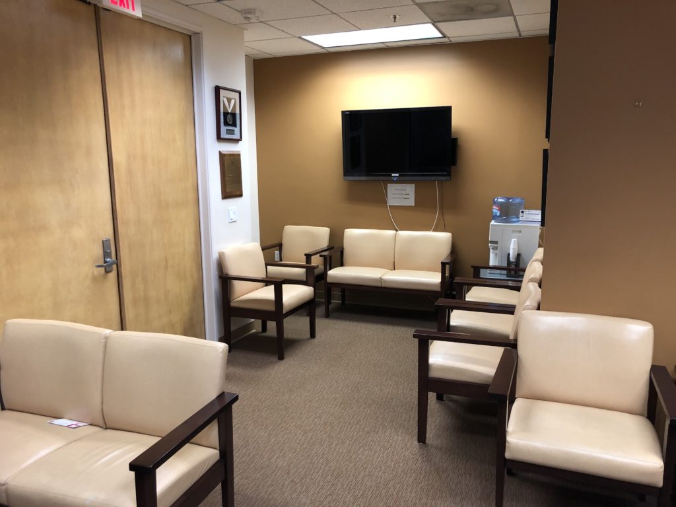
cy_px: 254
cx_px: 338
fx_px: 547
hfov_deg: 63.4
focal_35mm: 28
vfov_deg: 49.7
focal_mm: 4
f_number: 1.8
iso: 40
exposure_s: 1/15
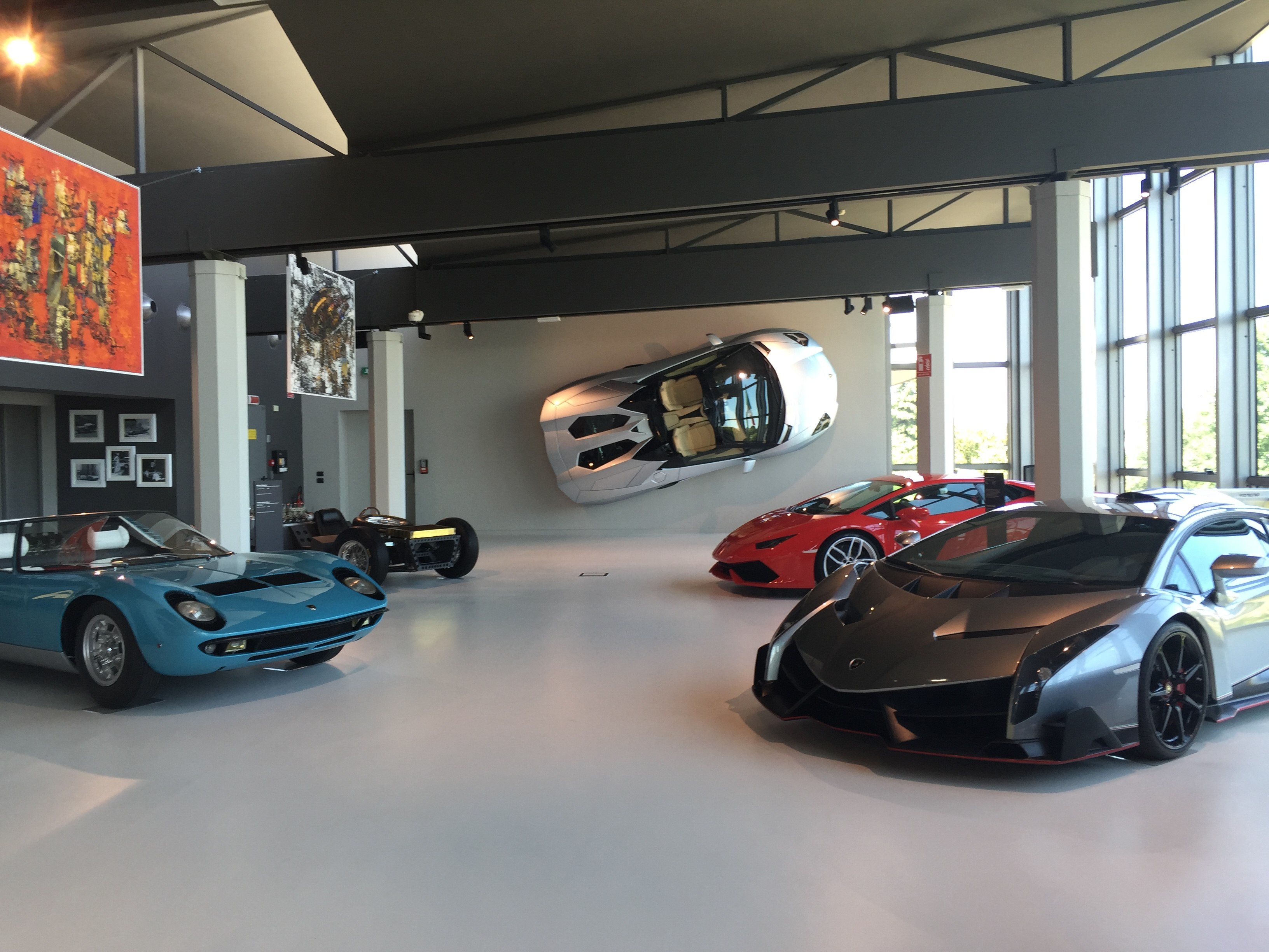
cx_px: 634
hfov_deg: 61.7
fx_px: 1063
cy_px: 476
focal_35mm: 29
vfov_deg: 48.2
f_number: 2.2
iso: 32
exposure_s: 1/50
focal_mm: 4.15
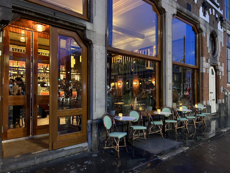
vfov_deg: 53.1
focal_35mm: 26
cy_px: 86
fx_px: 173
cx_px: 115
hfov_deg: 67.3
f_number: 1.5
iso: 640
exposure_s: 1/30
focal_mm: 5.7
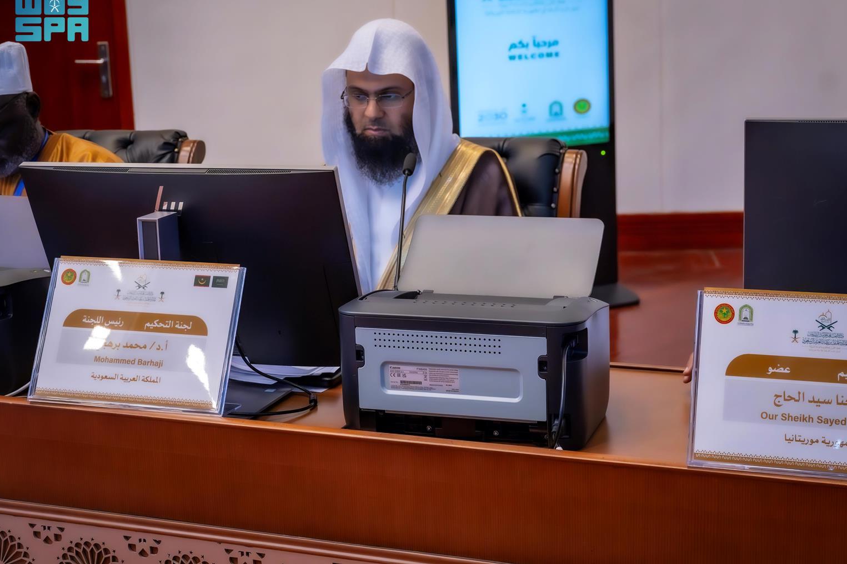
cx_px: 431
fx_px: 1505
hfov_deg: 31.4
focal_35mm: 64
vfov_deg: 21.2
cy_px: 269
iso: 8000
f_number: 4.5
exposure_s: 1/500
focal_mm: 41
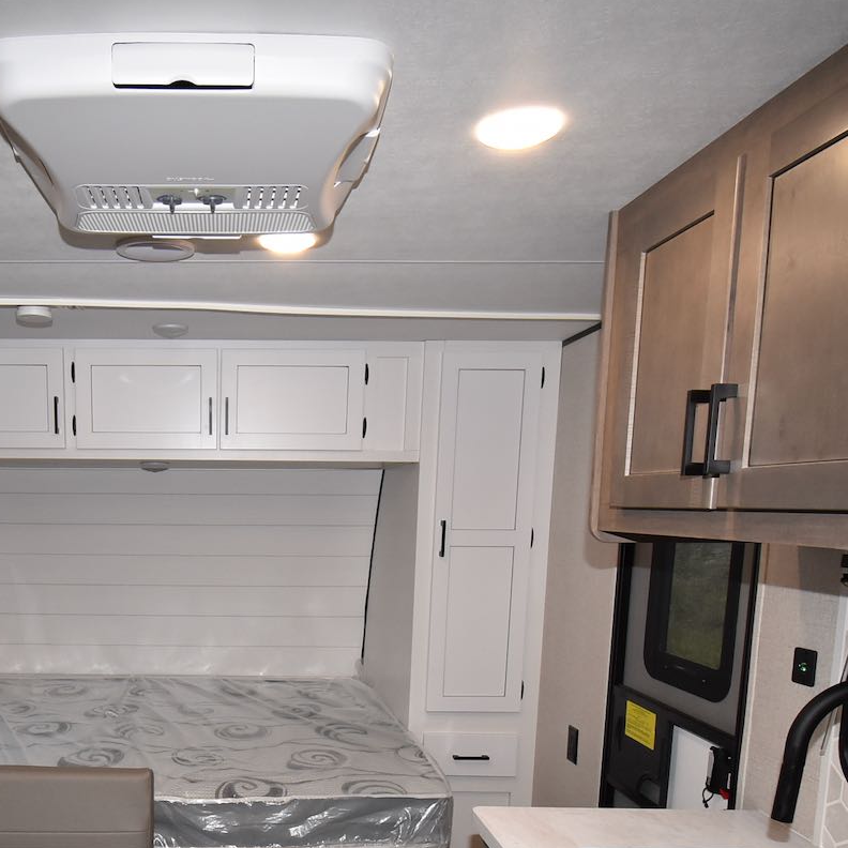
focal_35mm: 29
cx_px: 201
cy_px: 639
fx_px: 804
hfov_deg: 52.9
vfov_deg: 53.1
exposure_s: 1/60
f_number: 4.5
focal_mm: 10
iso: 800
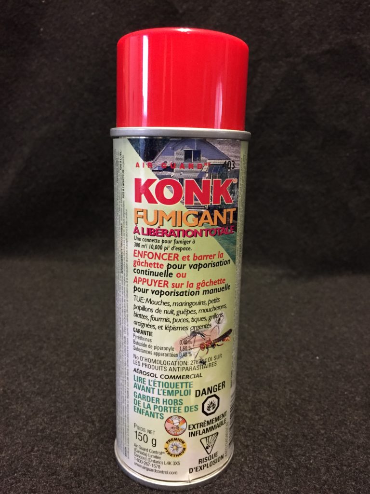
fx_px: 413
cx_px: 185
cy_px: 247
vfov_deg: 61.7
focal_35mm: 29
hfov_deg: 48.2
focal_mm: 4.15
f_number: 2.2
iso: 250
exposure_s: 1/24
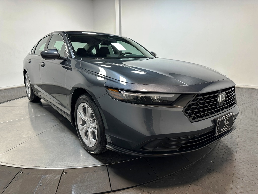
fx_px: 179
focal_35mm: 24
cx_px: 129
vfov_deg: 56.8
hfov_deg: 71.6
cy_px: 97
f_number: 1.78
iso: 320
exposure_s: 1/60
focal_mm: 6.86
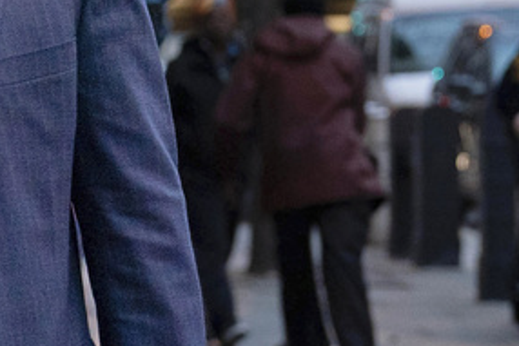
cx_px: -308
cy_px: 119
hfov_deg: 11.6
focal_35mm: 168
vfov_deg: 8.2
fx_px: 2423
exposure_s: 1/320
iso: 1250
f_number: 3.2
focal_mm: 47
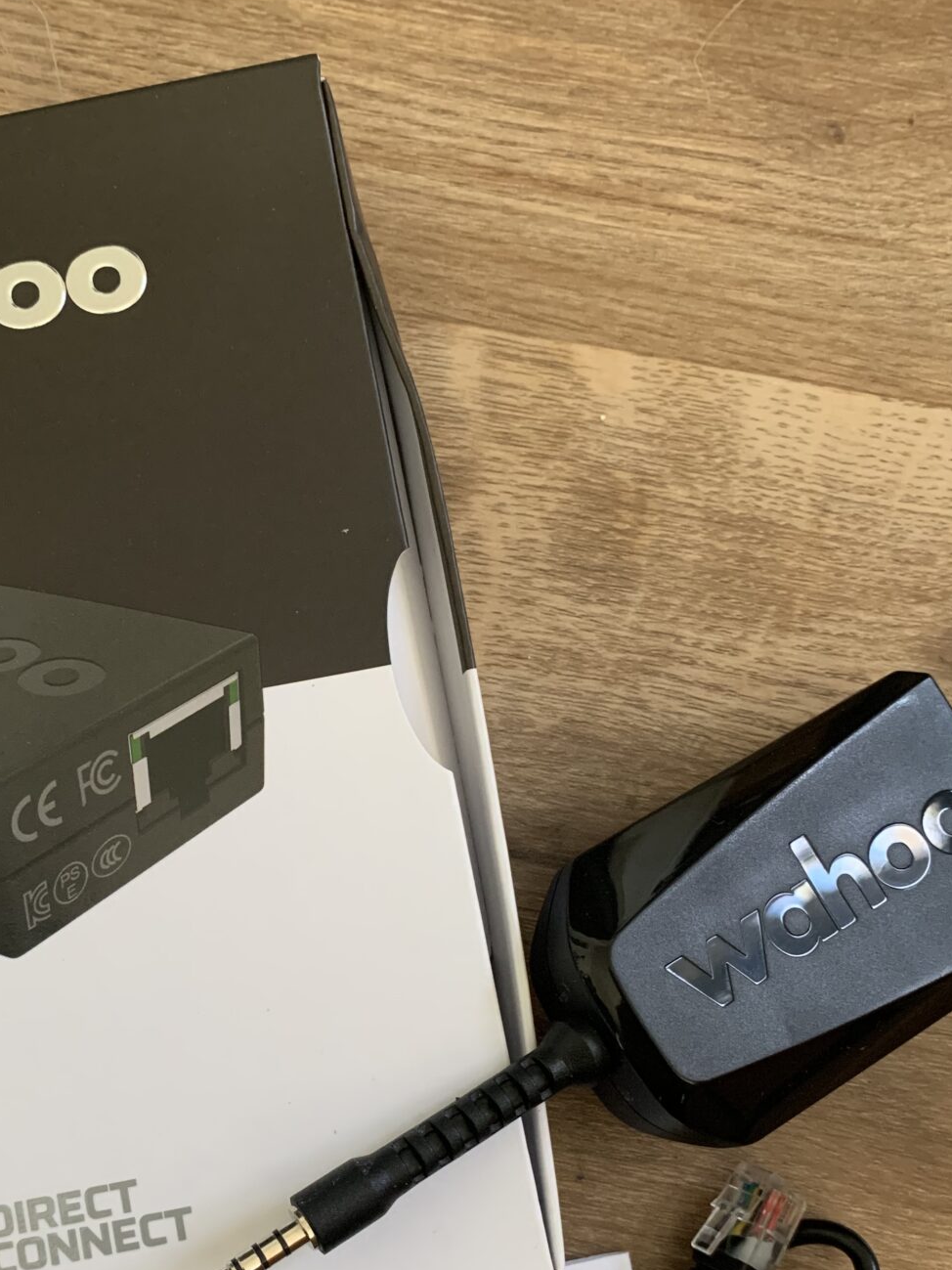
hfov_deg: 34.8
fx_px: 1504
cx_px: 307
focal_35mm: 41
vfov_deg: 44.6
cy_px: 914
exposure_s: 1/60
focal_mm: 4.25
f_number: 1.8
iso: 250
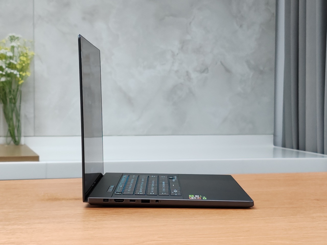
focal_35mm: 80
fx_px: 756
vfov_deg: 18.4
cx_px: 164
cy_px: 122
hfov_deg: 24.4
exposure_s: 1/100
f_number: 1.9
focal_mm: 6.12
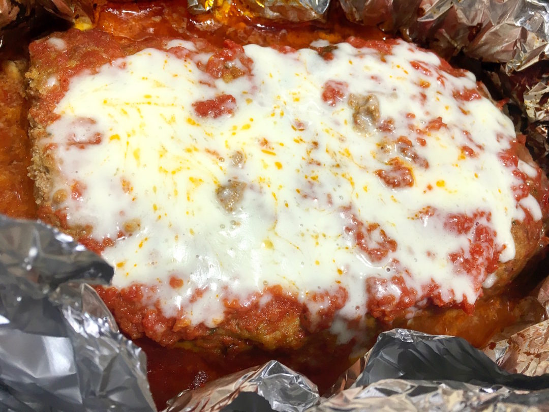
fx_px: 460
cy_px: 206
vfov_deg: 48.2
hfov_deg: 61.7
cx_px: 274
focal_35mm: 29
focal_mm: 4.15
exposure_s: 1/30
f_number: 2.2
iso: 40
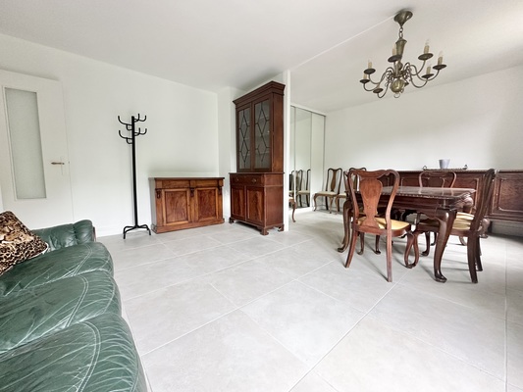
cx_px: 262
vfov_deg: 85.7
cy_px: 196
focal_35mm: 14
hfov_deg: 102.1
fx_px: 212
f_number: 2.2
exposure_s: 1/99
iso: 250
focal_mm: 2.22
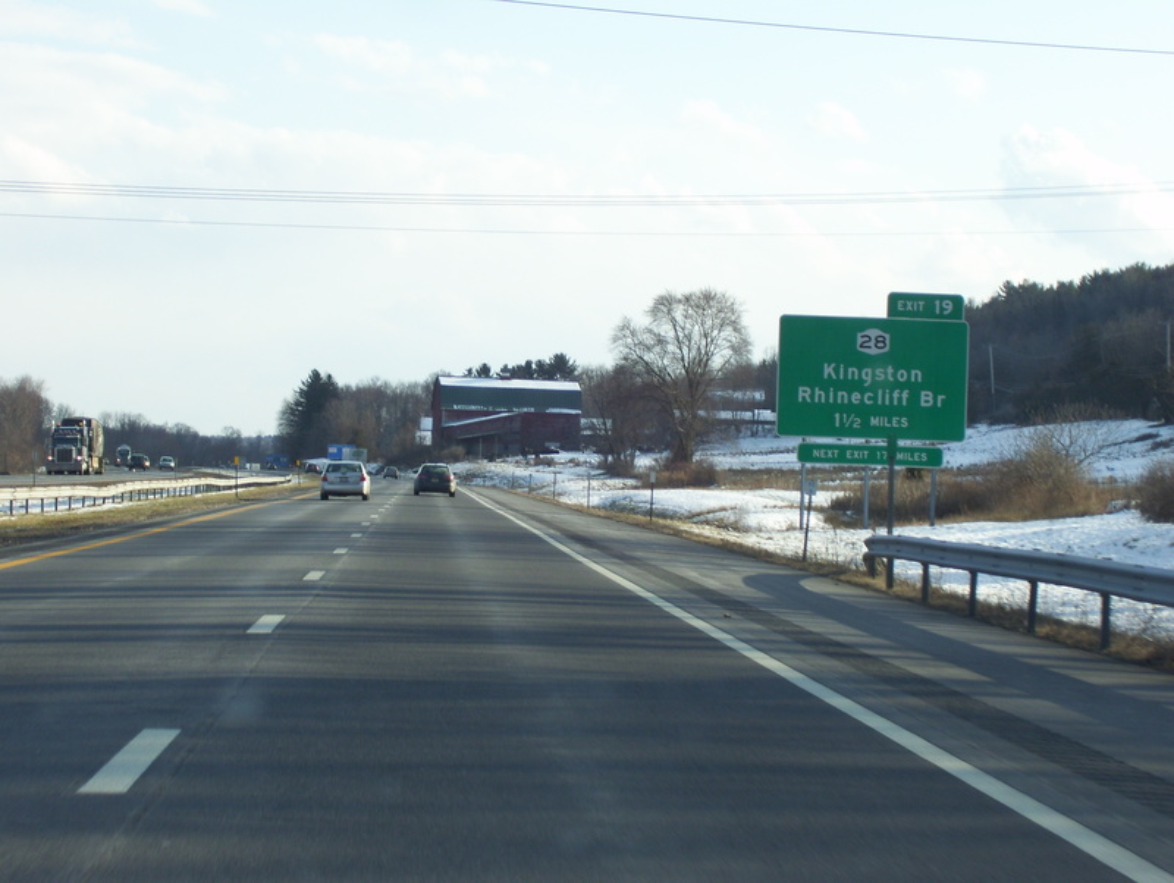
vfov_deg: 13.7
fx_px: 3667
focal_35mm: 108
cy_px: 442
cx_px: 587
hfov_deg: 18.2
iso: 80
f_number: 4.6
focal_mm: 18
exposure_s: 1/320
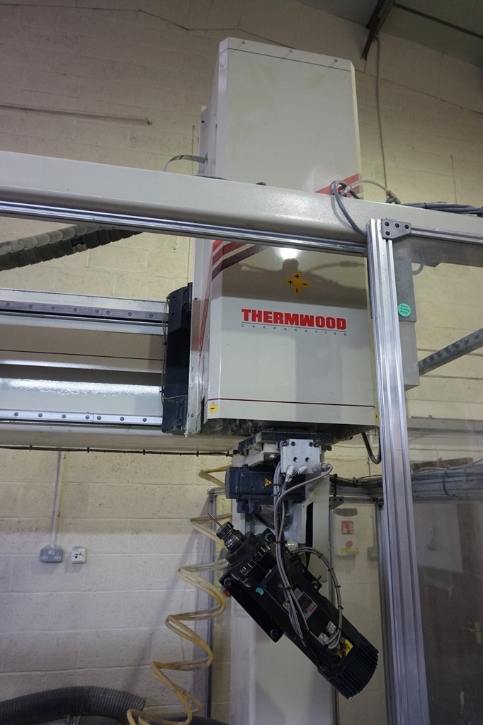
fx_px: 483
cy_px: 362
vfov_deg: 73.8
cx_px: 242
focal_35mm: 24
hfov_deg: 53.1
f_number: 4
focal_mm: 16
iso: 1600
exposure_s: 1/160
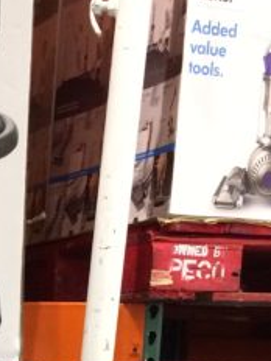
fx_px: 1336
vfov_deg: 13.7
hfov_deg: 11.0
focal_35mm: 128
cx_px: -167
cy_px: 654
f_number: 2.2
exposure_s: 1/33
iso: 125
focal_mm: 4.15
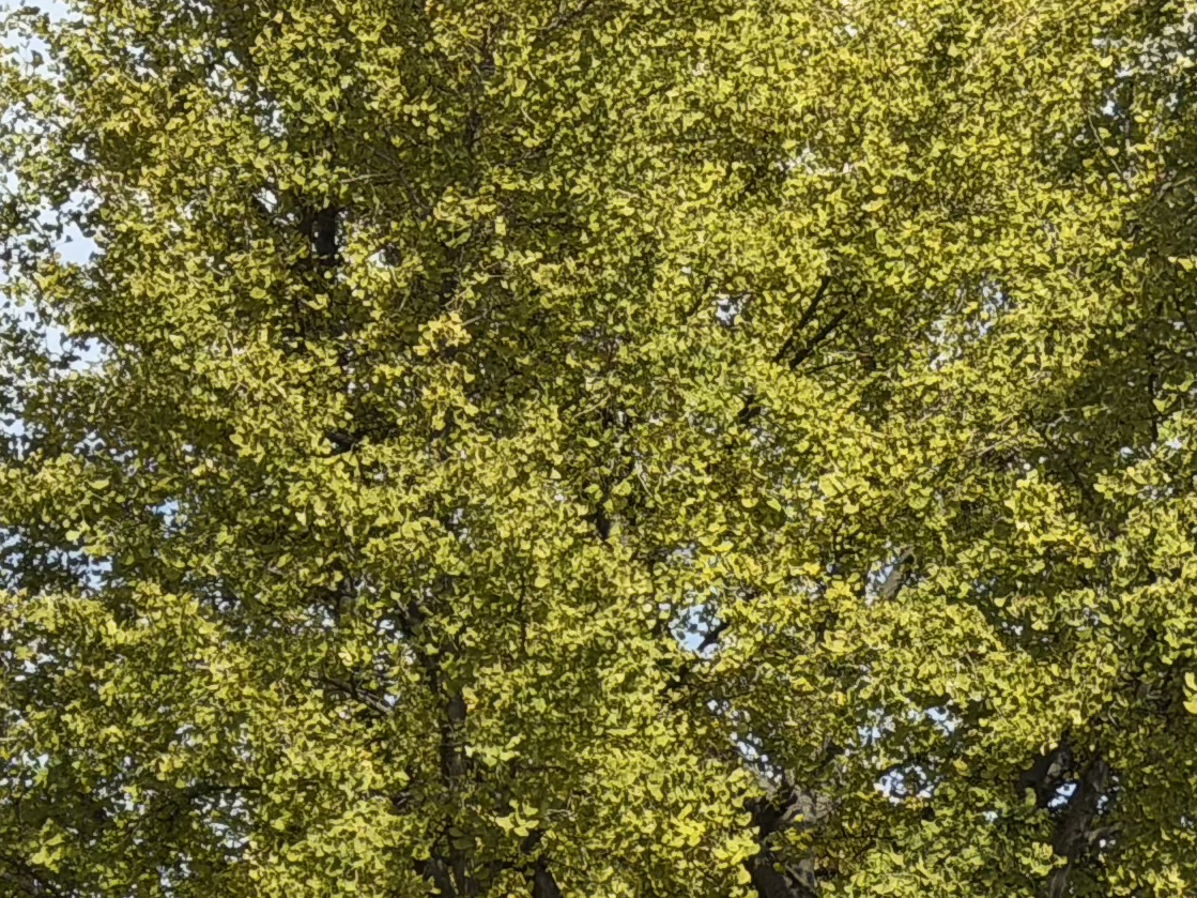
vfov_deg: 8.5
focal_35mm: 173
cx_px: -501
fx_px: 5982
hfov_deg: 11.1
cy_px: 1118
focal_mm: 6.76
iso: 64
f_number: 1.78
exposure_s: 1/4329
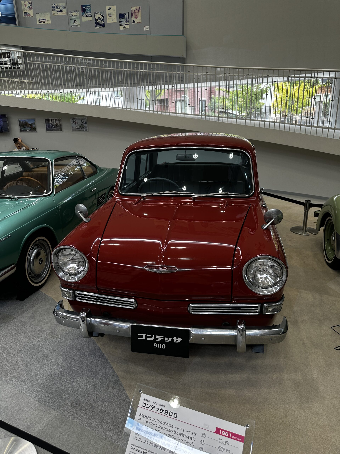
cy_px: 227
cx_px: 170
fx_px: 314
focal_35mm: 24
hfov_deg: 56.8
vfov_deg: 71.6
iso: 50
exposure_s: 1/100
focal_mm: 6.86
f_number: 1.78
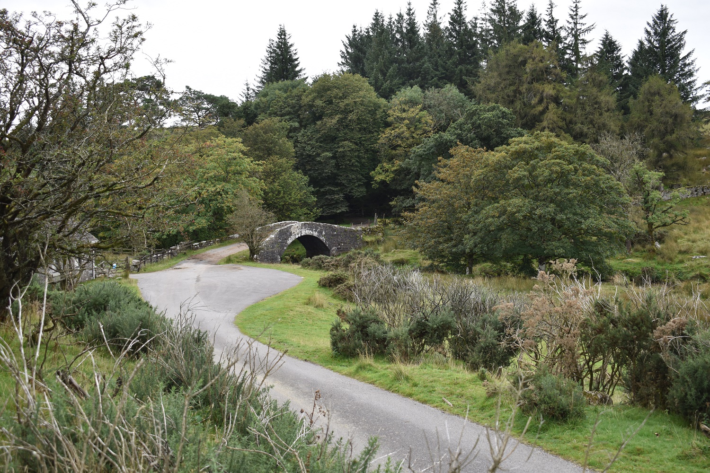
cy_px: 236
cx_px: 355
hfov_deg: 46.4
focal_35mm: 42
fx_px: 828
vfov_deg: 31.9
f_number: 5.6
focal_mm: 28
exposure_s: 1/125
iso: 100
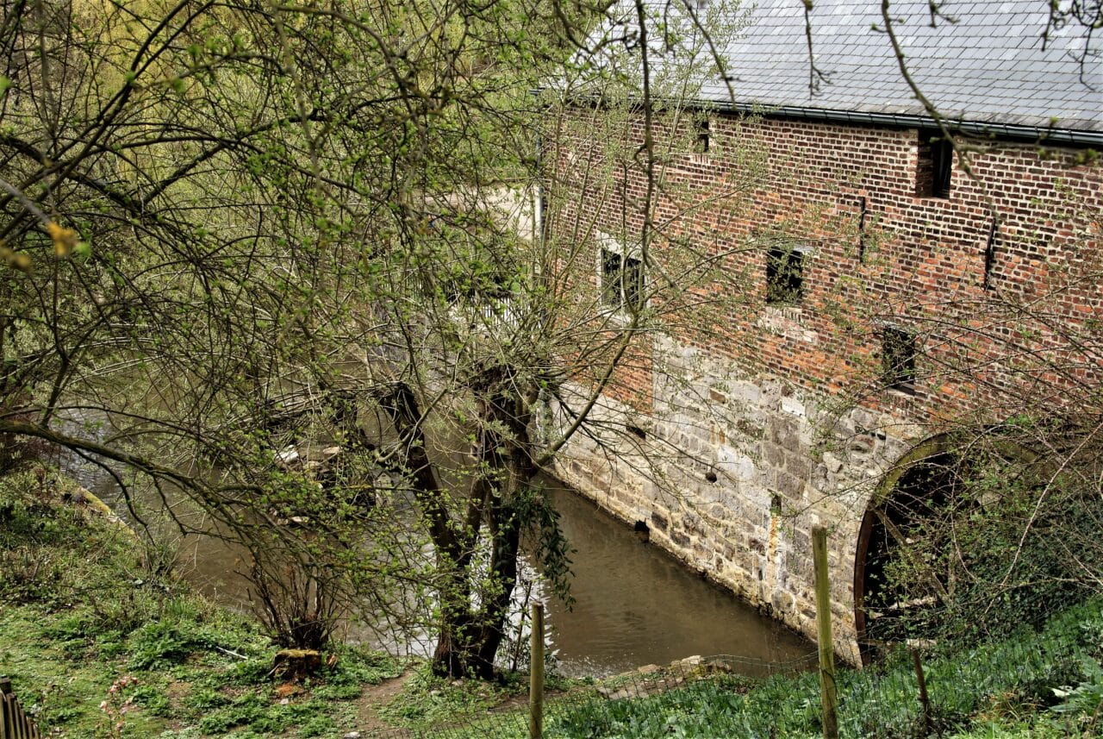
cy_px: 370
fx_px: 1380
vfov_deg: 29.9
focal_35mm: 45
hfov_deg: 43.6
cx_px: 552
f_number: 10
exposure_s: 1/80
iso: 100
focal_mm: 30
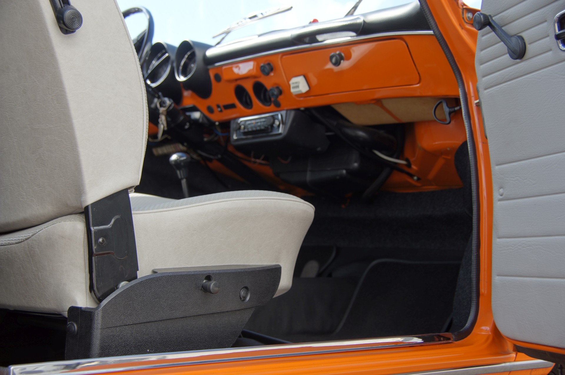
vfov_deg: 25.7
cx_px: 282
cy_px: 188
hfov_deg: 37.9
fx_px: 823
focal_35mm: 52
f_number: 5.6
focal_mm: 35
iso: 100
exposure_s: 1/100
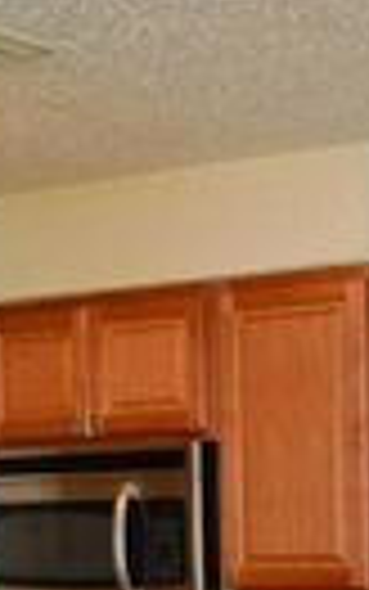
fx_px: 1623
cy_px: 698
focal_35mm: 101
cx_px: 400
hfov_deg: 12.7
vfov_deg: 19.4
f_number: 3.5
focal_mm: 18
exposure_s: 1/60
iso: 640
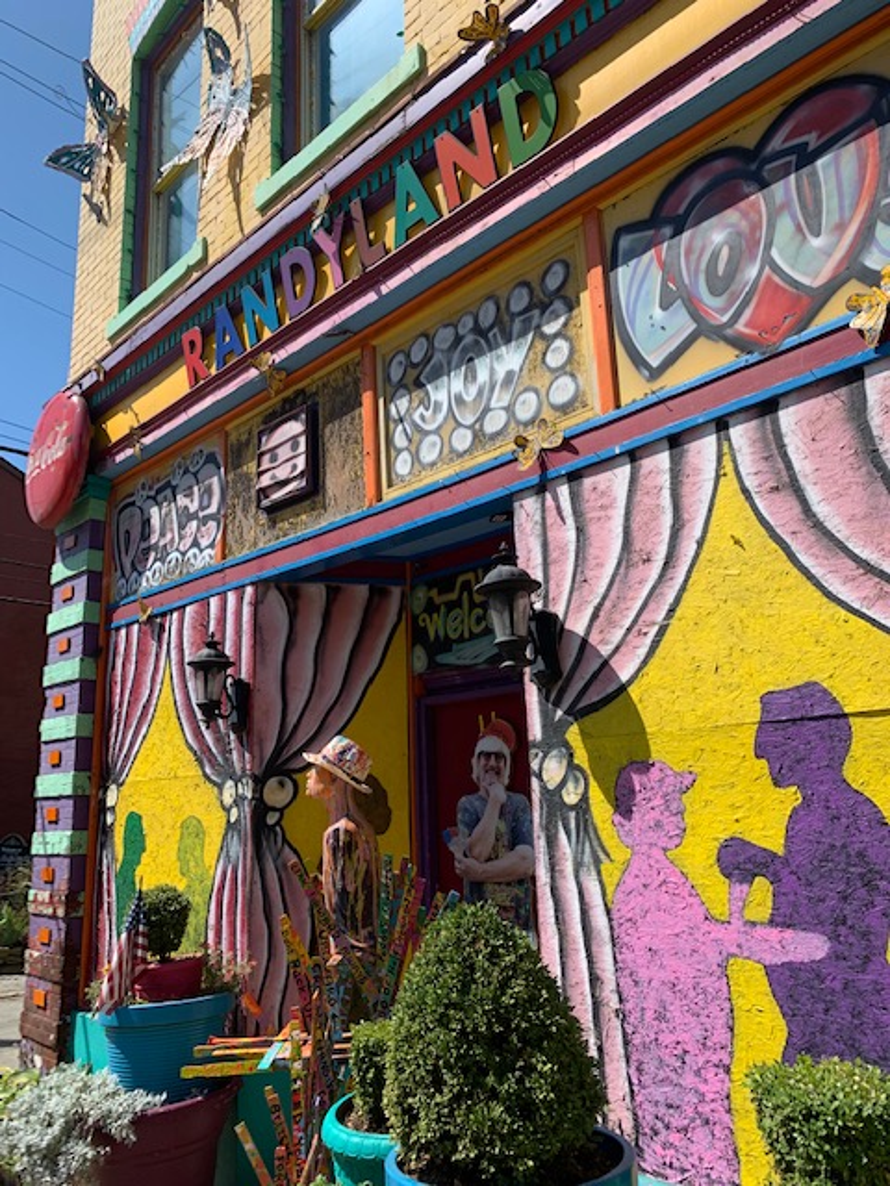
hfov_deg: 53.1
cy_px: 593
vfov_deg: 67.3
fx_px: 891
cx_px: 445
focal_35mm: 26
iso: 25
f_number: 1.8
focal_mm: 4.25
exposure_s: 1/1880
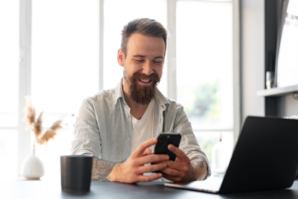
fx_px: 455
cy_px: 100
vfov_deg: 24.6
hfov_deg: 36.2
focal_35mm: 55
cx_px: 149
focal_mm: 55
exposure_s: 1/125
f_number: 2.5
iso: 200
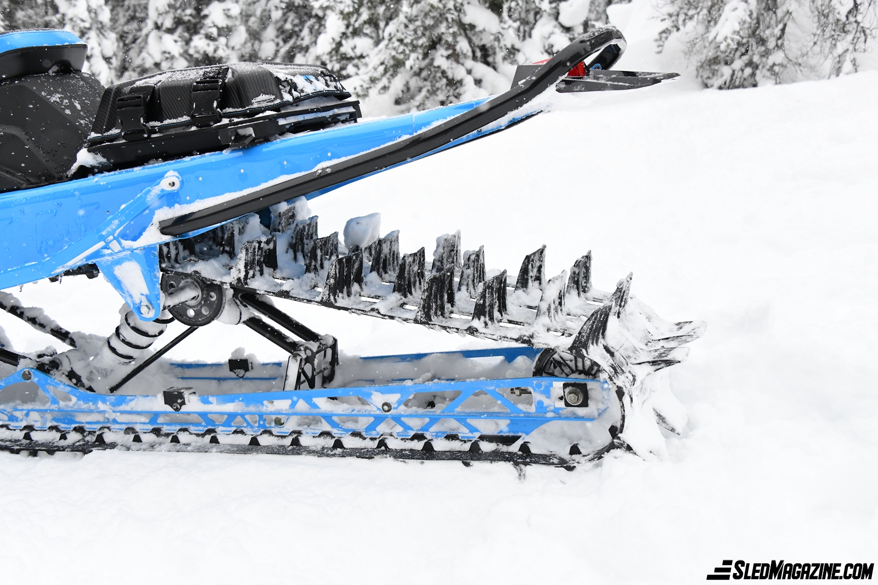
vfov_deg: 28.1
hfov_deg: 41.1
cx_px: 439
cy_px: 292
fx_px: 1171
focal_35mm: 48
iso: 3200
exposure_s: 1/1600
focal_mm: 48
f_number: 8
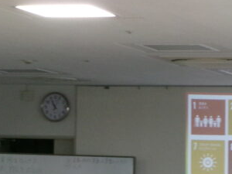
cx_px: 218
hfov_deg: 8.1
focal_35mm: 243
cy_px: 201
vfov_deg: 6.1
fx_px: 1629
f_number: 5.8
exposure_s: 1/38
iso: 400
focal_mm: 16.9
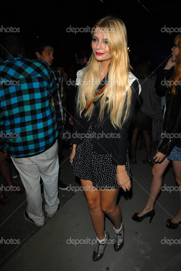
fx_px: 203
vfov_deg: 67.3
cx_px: 90
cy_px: 136
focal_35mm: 27
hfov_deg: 48.1
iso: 400
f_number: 9
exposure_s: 1/250
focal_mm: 18
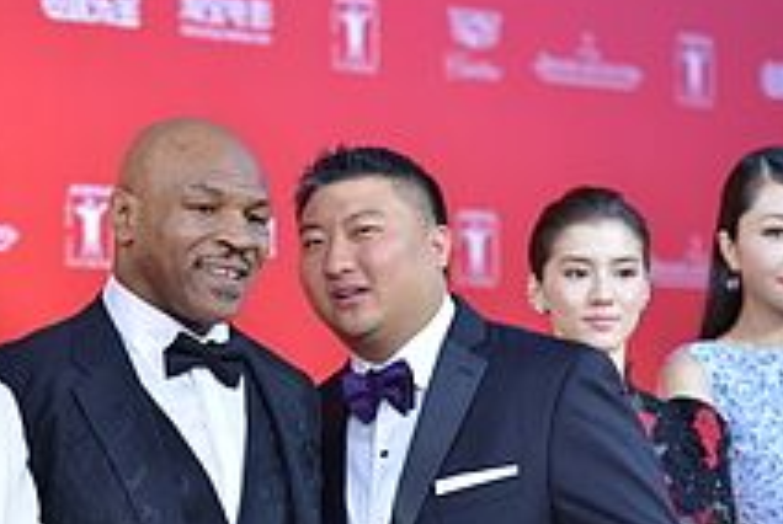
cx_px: 181
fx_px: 4922
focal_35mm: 226
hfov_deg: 9.1
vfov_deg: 6.1
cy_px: 441
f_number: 2.8
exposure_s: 1/160
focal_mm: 120
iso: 1000
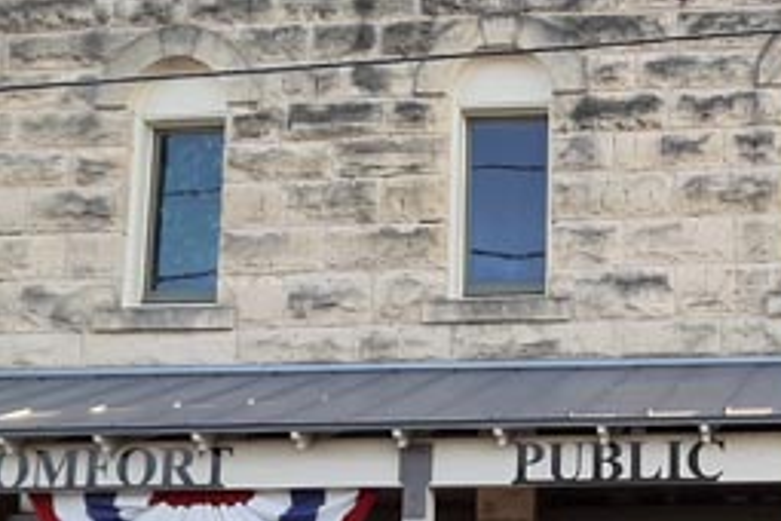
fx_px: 1475
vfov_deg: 19.8
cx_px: 723
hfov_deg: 28.4
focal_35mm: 68
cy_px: 408
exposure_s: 1/388
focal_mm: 3.93
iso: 40
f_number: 1.7
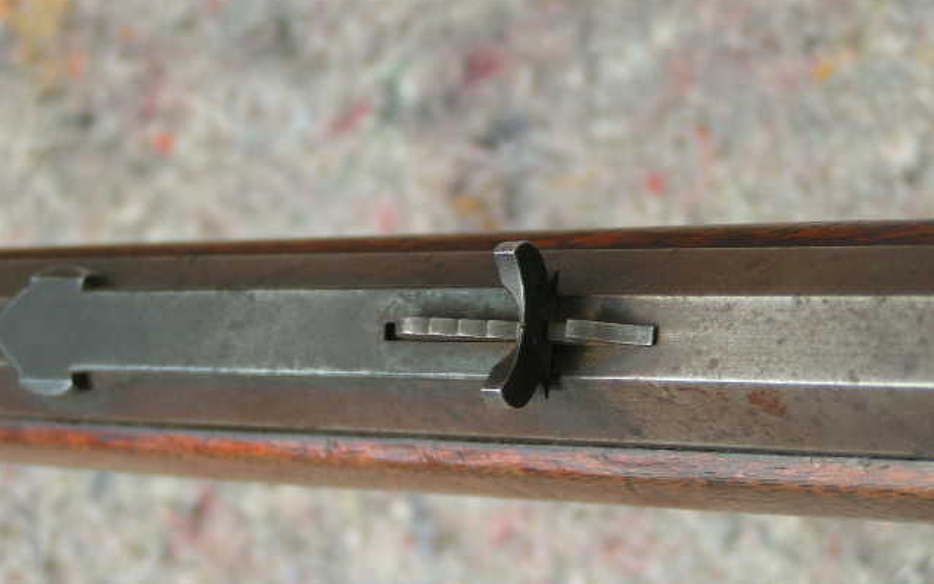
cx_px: 468
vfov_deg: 12.3
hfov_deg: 19.6
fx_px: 2698
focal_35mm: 106
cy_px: 332
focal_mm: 15.2
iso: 50
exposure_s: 1/160
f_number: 3.5
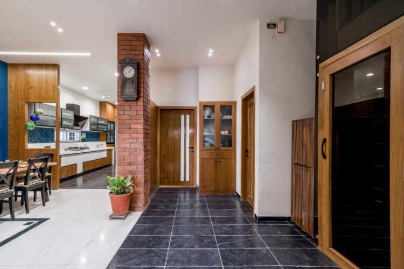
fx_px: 180
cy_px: 134
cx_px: 202
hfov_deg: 96.7
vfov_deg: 73.7
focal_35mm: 16
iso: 160
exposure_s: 1/2
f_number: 9
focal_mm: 16
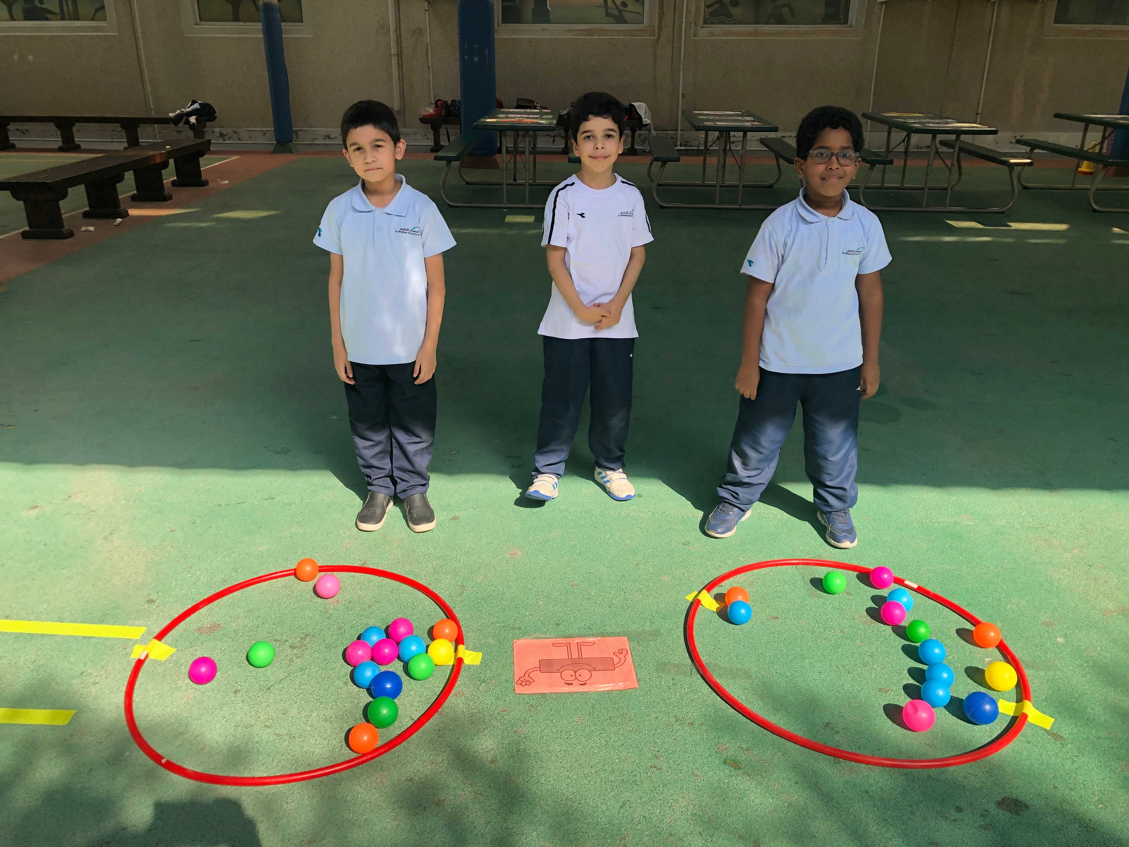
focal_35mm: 28
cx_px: 564
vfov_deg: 49.7
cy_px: 424
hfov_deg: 63.4
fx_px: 913
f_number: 1.8
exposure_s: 1/352
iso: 20
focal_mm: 3.99
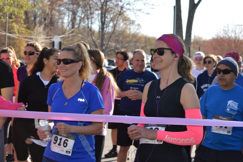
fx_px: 556
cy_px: 81
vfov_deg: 16.5
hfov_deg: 24.6
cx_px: 122
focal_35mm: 82
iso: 100
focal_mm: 55
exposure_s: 1/200
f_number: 6.3
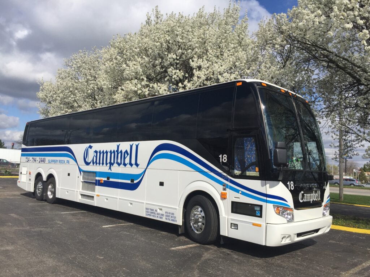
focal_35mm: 29
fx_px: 310
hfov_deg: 61.7
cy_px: 138
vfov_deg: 48.2
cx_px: 185
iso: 32
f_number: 2.2
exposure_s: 1/3049
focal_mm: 4.15
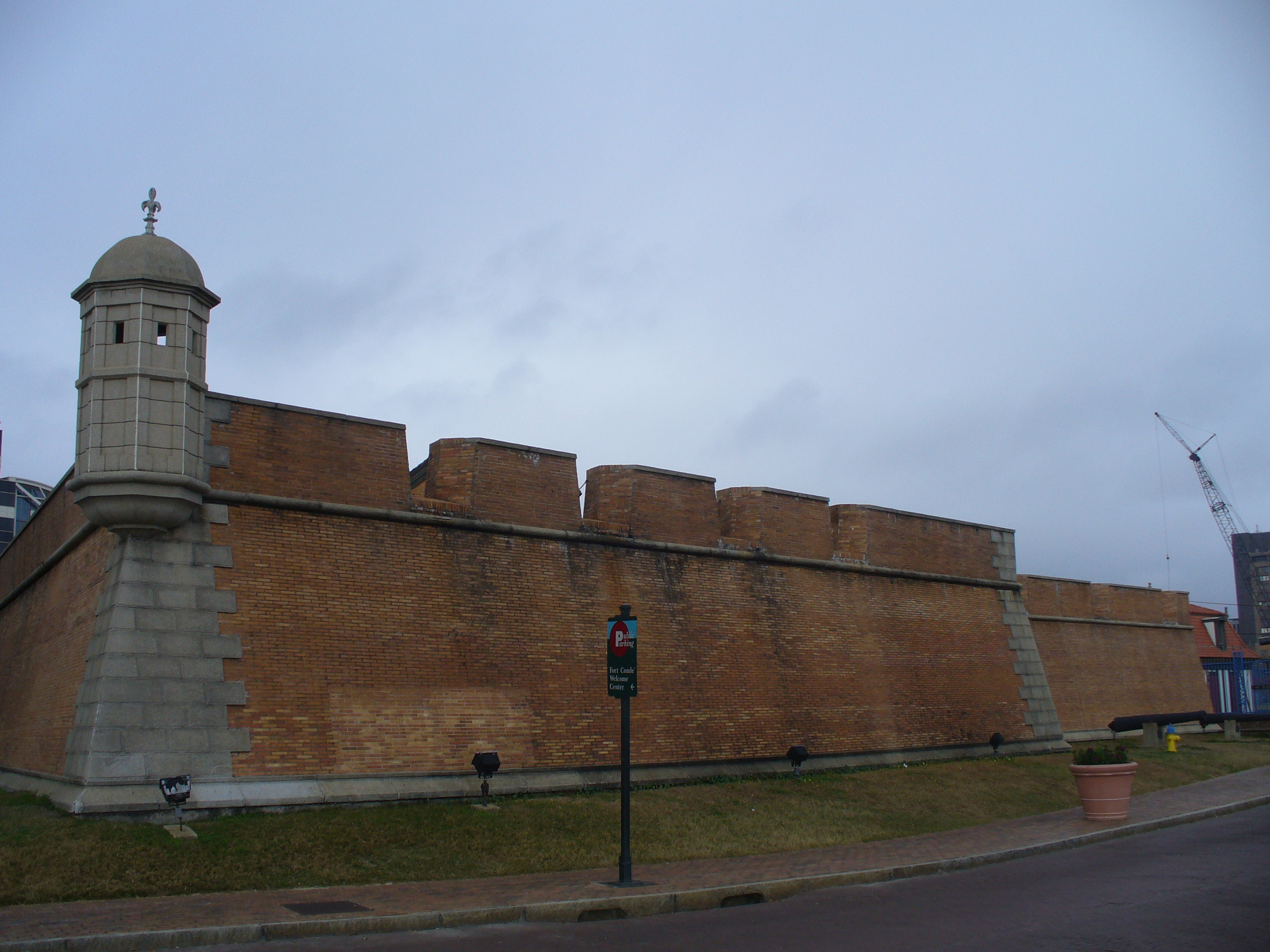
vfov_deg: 38.7
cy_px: 476
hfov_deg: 50.1
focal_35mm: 37
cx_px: 635
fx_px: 1357
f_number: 5.6
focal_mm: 6.1
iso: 80
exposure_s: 1/320
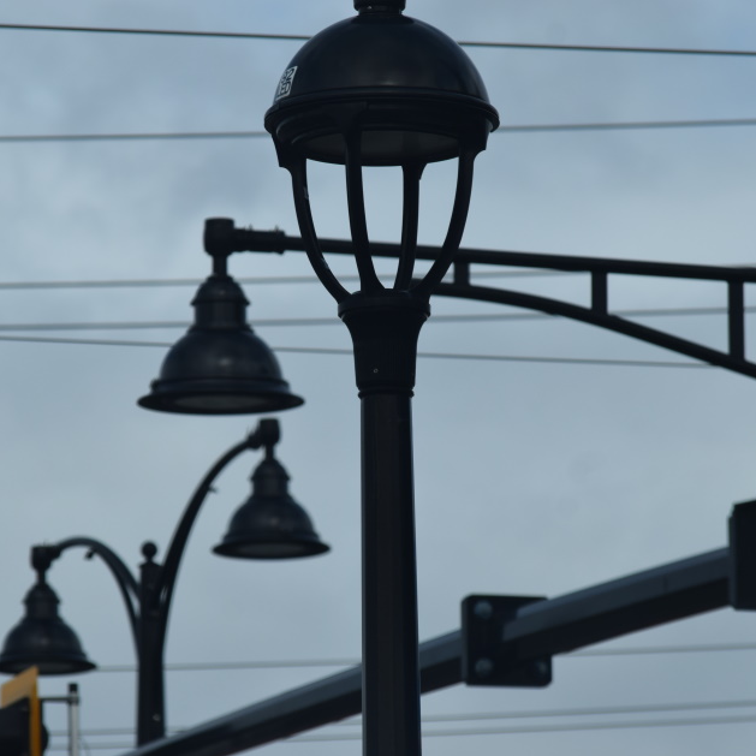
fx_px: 8318
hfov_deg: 5.2
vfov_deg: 5.2
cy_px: 379
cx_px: 316
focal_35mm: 337
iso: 200
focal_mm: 175
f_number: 7.1
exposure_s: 1/800
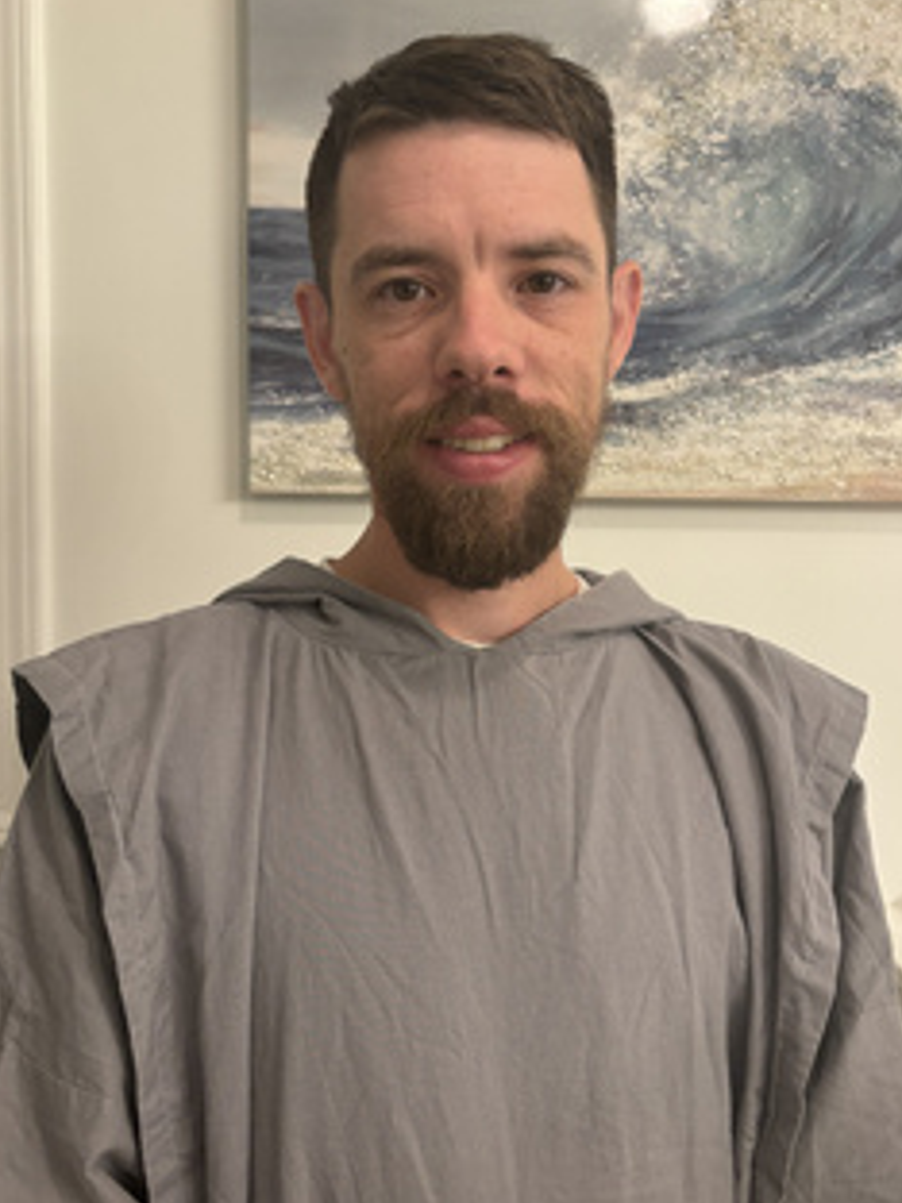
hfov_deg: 44.2
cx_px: 451
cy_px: 594
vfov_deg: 56.8
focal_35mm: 32
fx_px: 1112
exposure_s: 1/60
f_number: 1.6
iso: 250
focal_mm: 5.96
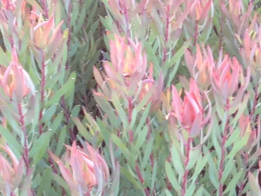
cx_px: 224
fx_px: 1236
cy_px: 57
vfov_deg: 9.0
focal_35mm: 164
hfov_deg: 12.0
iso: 64
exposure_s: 1/20
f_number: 2.4
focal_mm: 4.28
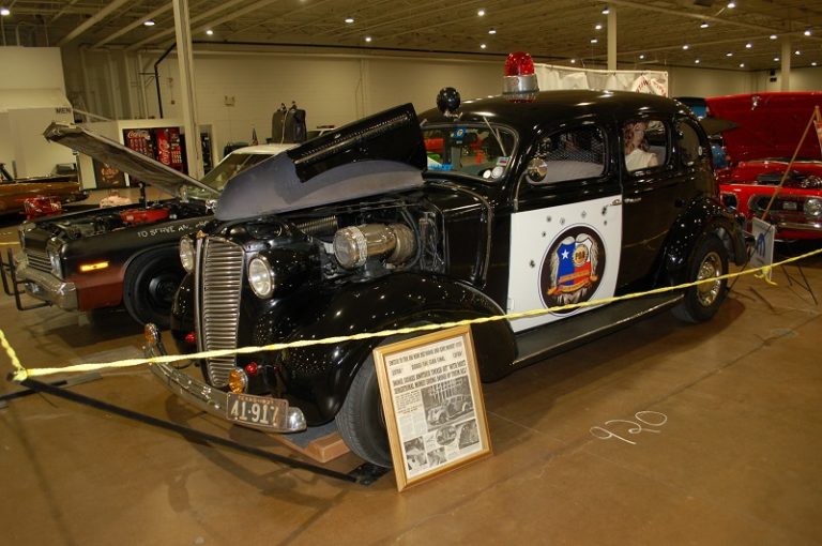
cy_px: 273
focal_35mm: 27
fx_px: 616
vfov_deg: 47.8
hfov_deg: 67.4
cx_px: 411
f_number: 3.8
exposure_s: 1/60
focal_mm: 18
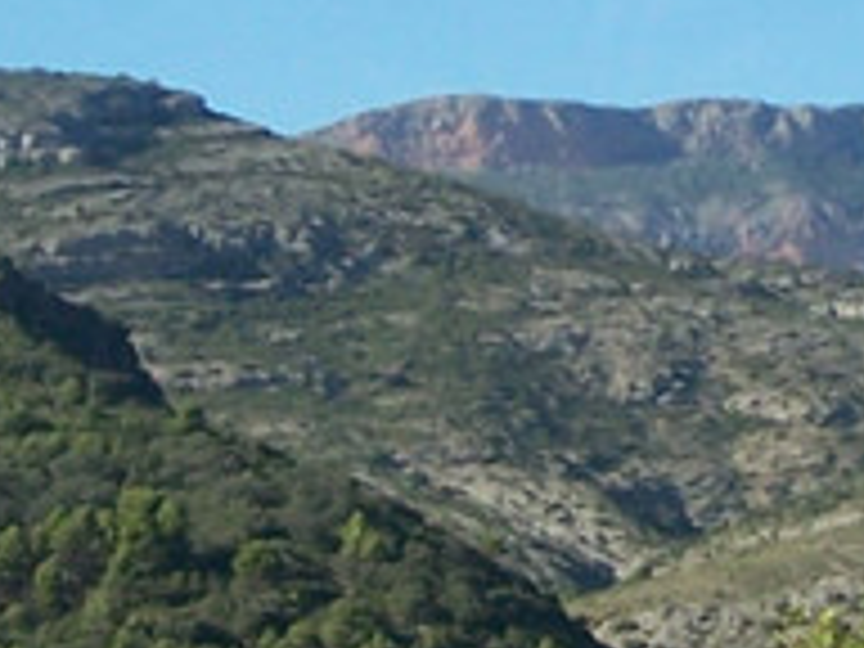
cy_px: 58
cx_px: 682
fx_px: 5266
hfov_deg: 9.4
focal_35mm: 211
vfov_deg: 7.0
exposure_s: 1/1000
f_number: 2.8
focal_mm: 6.3
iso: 80
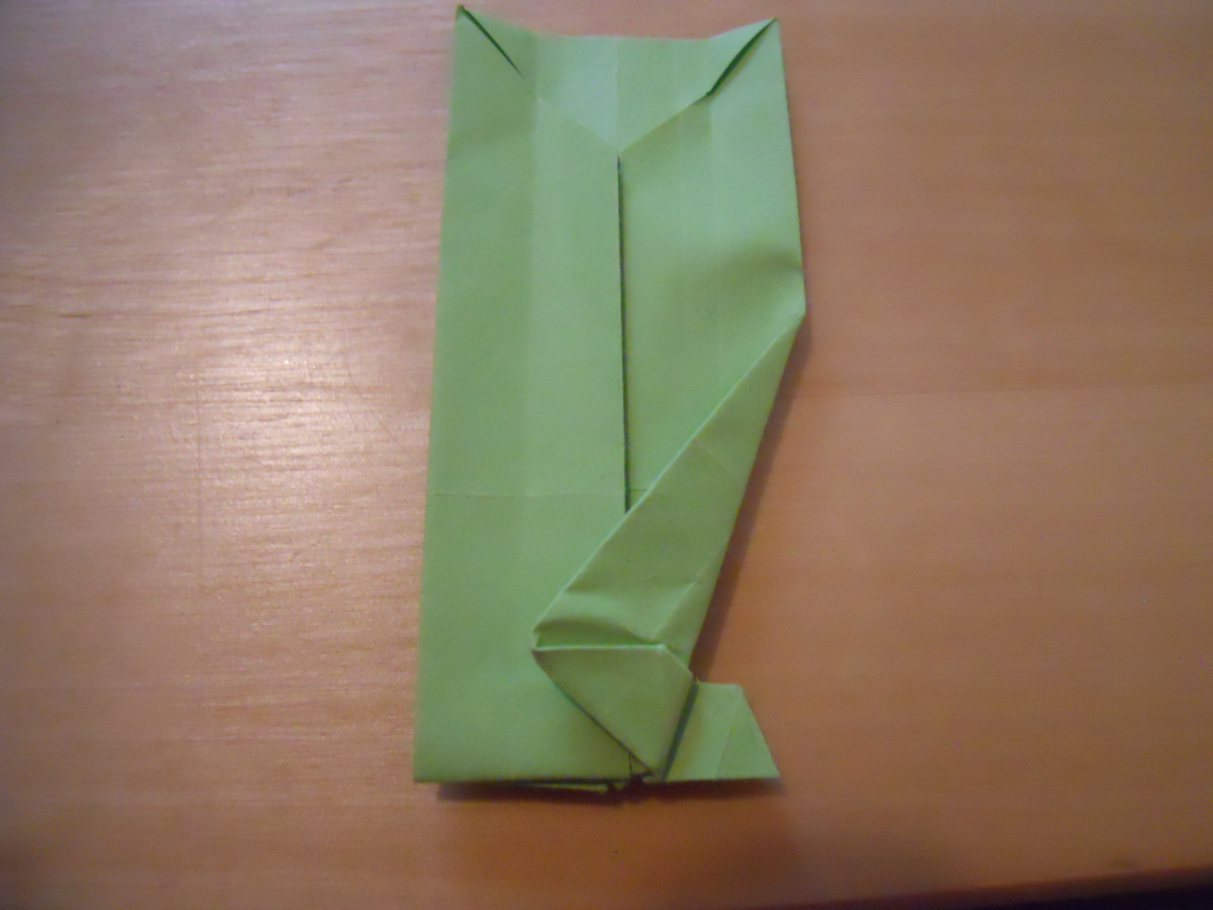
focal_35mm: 28
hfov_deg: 63.4
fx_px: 981
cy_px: 455
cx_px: 606
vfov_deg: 49.7
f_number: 2.7
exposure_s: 1/60
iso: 800
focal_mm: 5
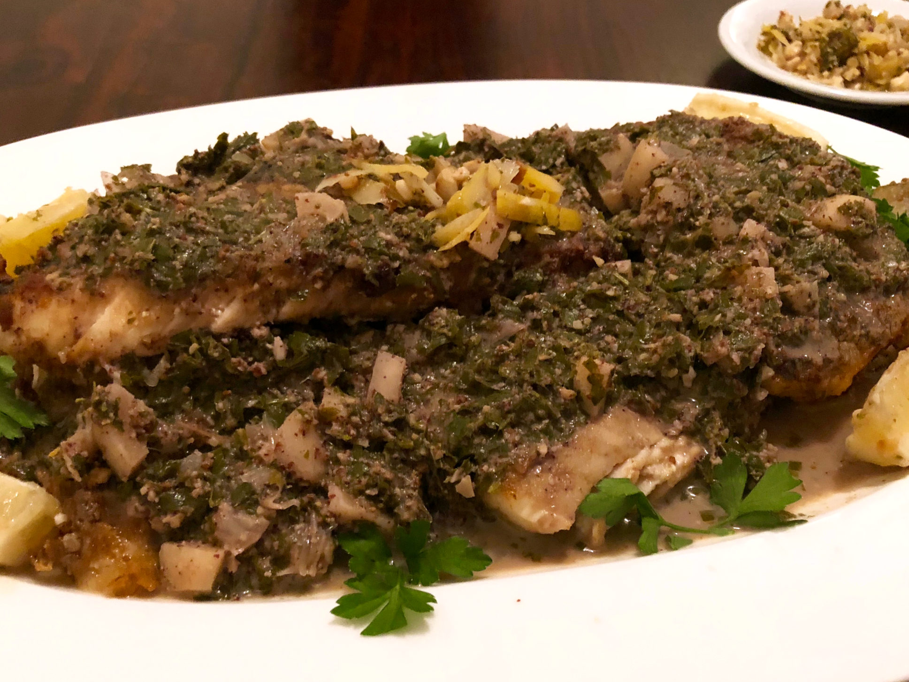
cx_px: 435
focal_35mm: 37
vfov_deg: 38.3
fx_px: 972
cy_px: 441
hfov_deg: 50.1
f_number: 1.8
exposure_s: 1/6
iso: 100
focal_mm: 4
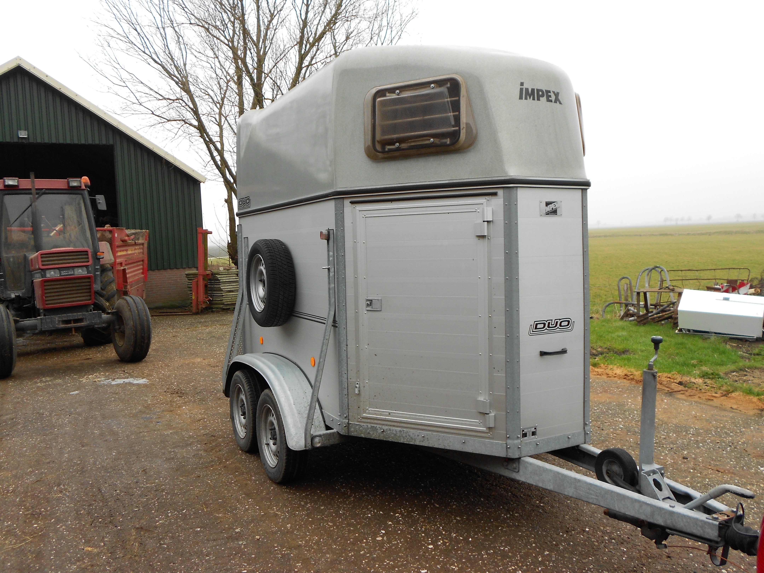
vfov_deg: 48.2
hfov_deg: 61.7
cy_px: 286
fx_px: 640
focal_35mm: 29
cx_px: 382
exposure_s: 1/80
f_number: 3.4
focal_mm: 5.1
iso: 80
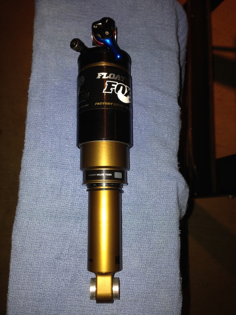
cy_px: 158
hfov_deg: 42.9
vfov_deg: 55.4
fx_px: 300
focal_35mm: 33
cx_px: 118
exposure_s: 1/25
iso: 50
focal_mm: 4.12
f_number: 2.4
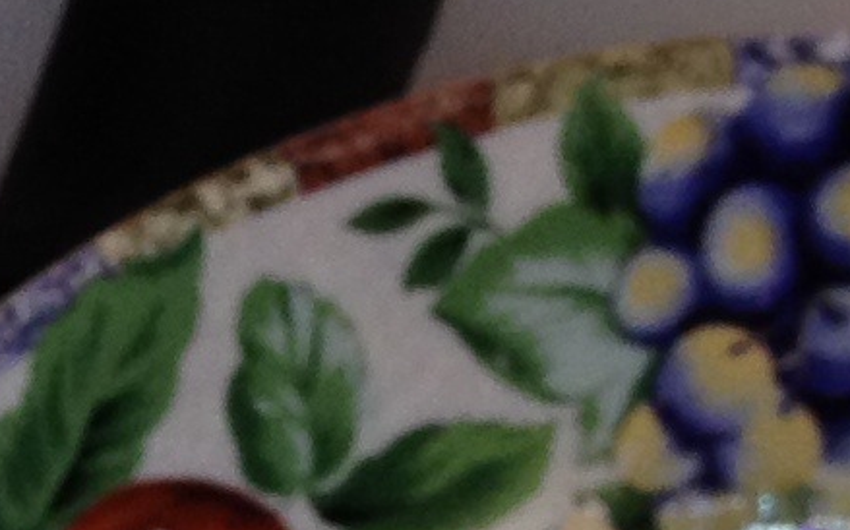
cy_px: 1429
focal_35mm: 276
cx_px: -594
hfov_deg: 7.4
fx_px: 6391
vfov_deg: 4.6
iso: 64
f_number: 2.4
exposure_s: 1/37
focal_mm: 4.28
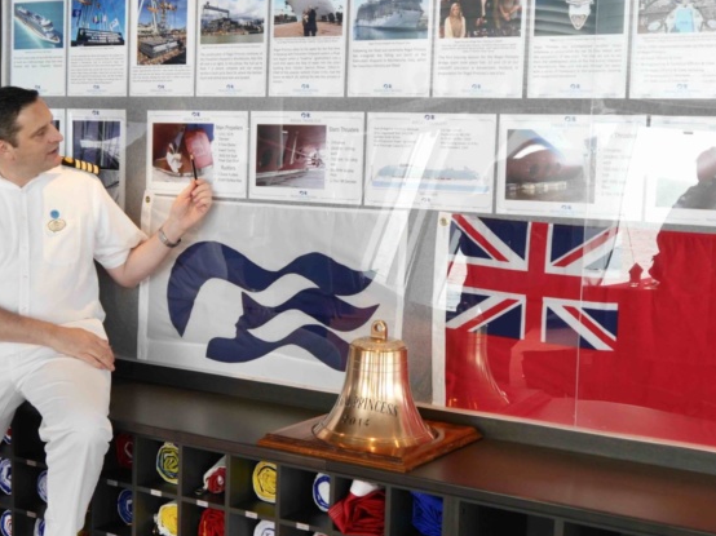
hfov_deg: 31.6
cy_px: 289
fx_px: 1261
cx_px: 301
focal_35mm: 61
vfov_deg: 24.0
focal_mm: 22
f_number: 4.4
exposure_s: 1/60
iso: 250
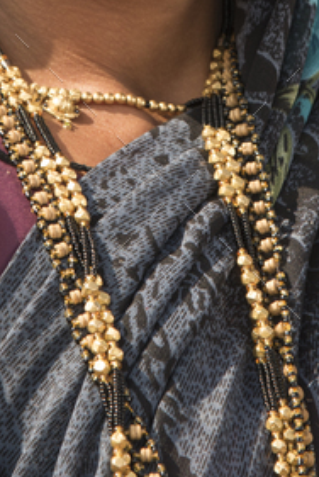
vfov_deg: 5.4
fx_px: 4998
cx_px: 166
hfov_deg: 3.7
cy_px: -75
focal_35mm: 377
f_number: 7.1
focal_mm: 120
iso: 125
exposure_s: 1/160
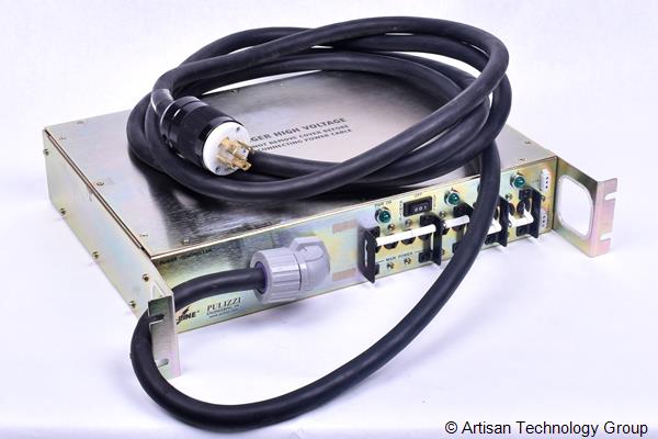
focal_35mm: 44
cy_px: 220
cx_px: 329
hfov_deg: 45.0
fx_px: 795
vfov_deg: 30.8
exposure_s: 1/250
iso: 200
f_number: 11
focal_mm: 29
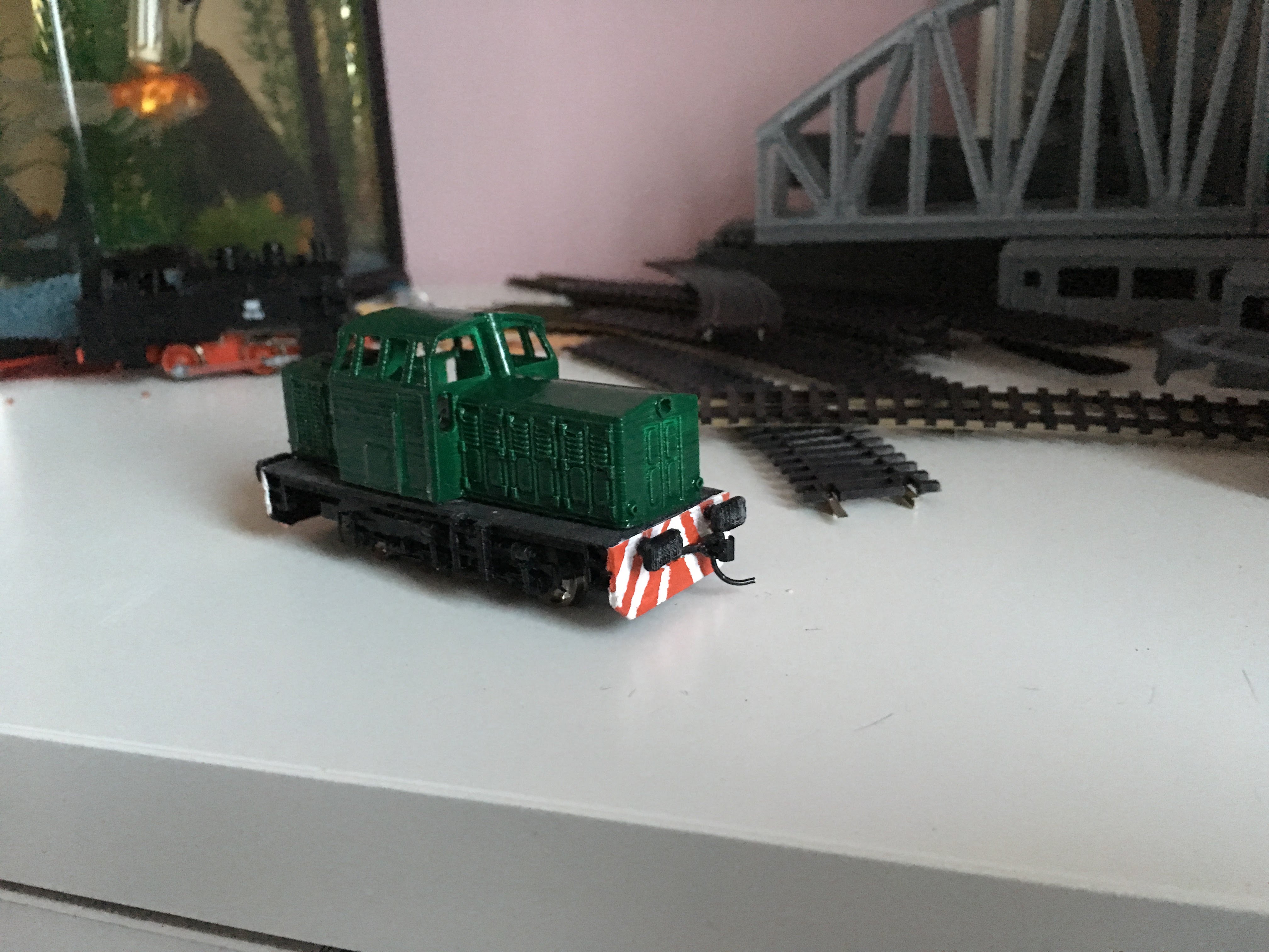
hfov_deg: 61.7
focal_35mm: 29
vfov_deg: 48.2
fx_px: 1063
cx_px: 634
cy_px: 476
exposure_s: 1/17
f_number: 2.2
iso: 640
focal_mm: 4.15
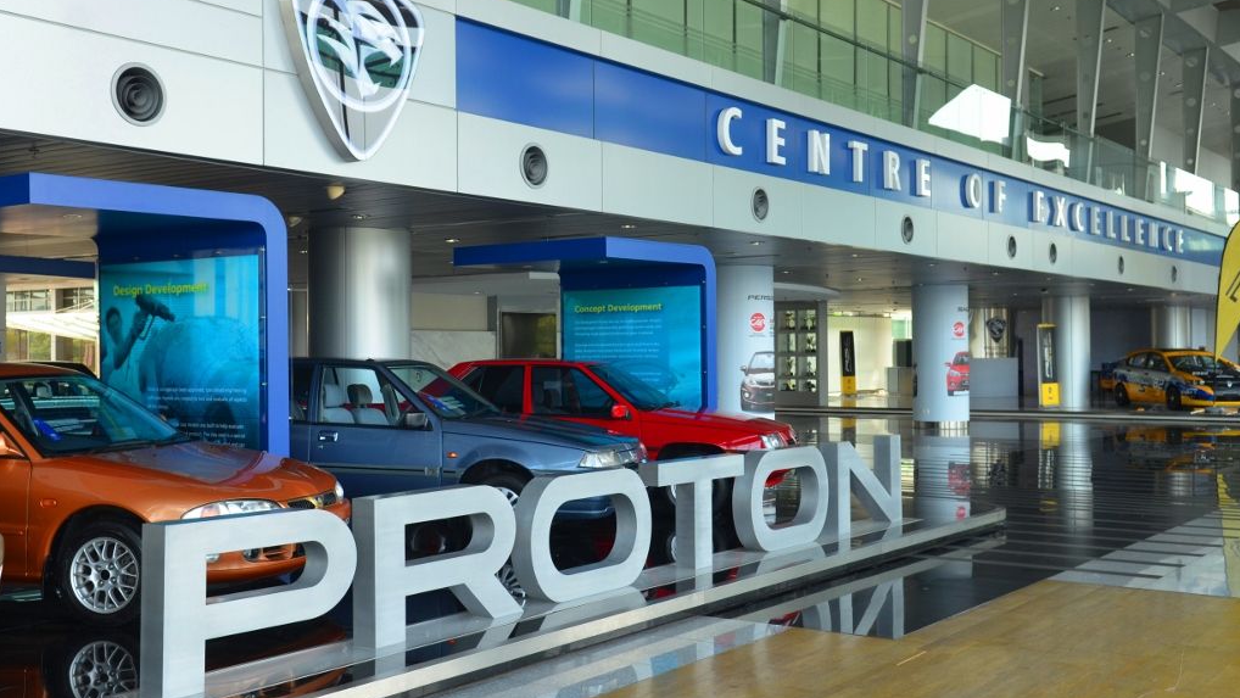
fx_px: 1348
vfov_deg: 29.0
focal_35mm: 41
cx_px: 619
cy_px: 336
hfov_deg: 49.4
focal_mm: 26
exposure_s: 1/100
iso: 400
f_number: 5
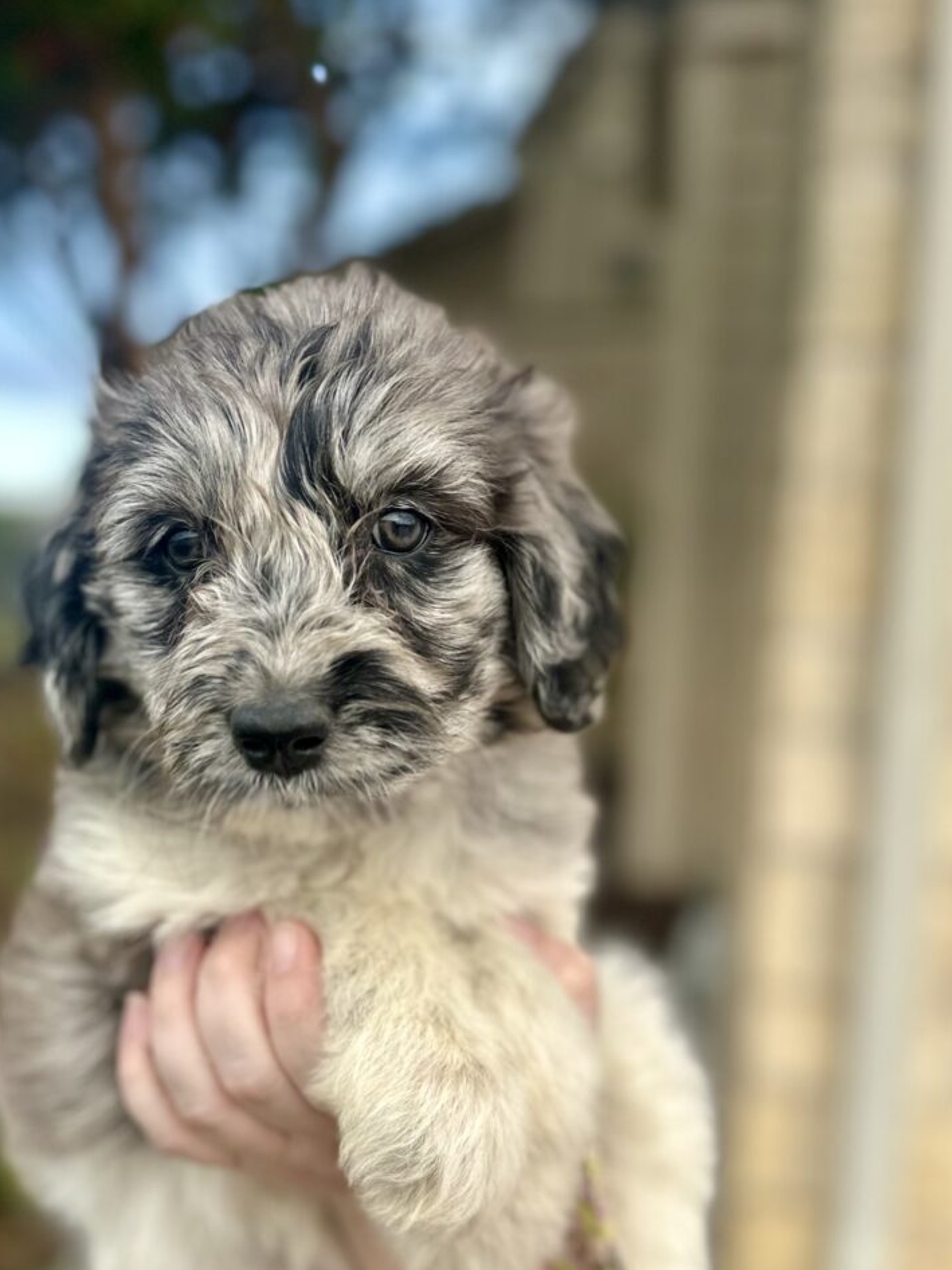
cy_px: 801
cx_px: 309
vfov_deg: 47.4
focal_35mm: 39
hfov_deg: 36.4
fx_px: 1430
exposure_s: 1/729
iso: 80
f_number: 1.78
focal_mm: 6.86
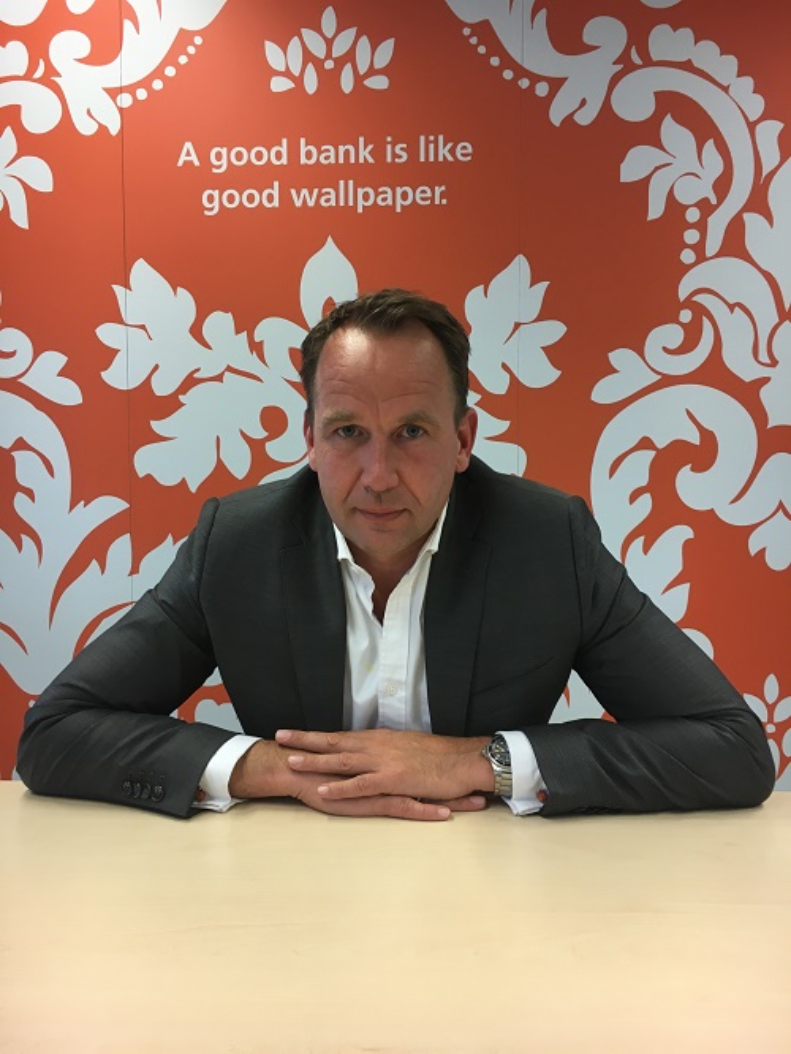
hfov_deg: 48.3
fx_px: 883
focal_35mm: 29
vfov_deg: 61.6
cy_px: 527
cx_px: 396
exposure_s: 1/33
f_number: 2.2
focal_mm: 4.15
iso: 64
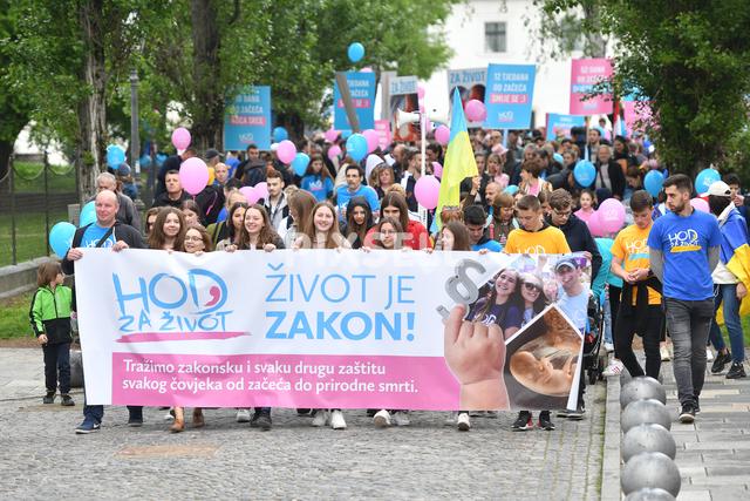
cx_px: 375
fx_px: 2813
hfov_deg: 15.2
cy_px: 250
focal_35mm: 135
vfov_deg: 10.2
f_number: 5
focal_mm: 135
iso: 180
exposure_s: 1/250
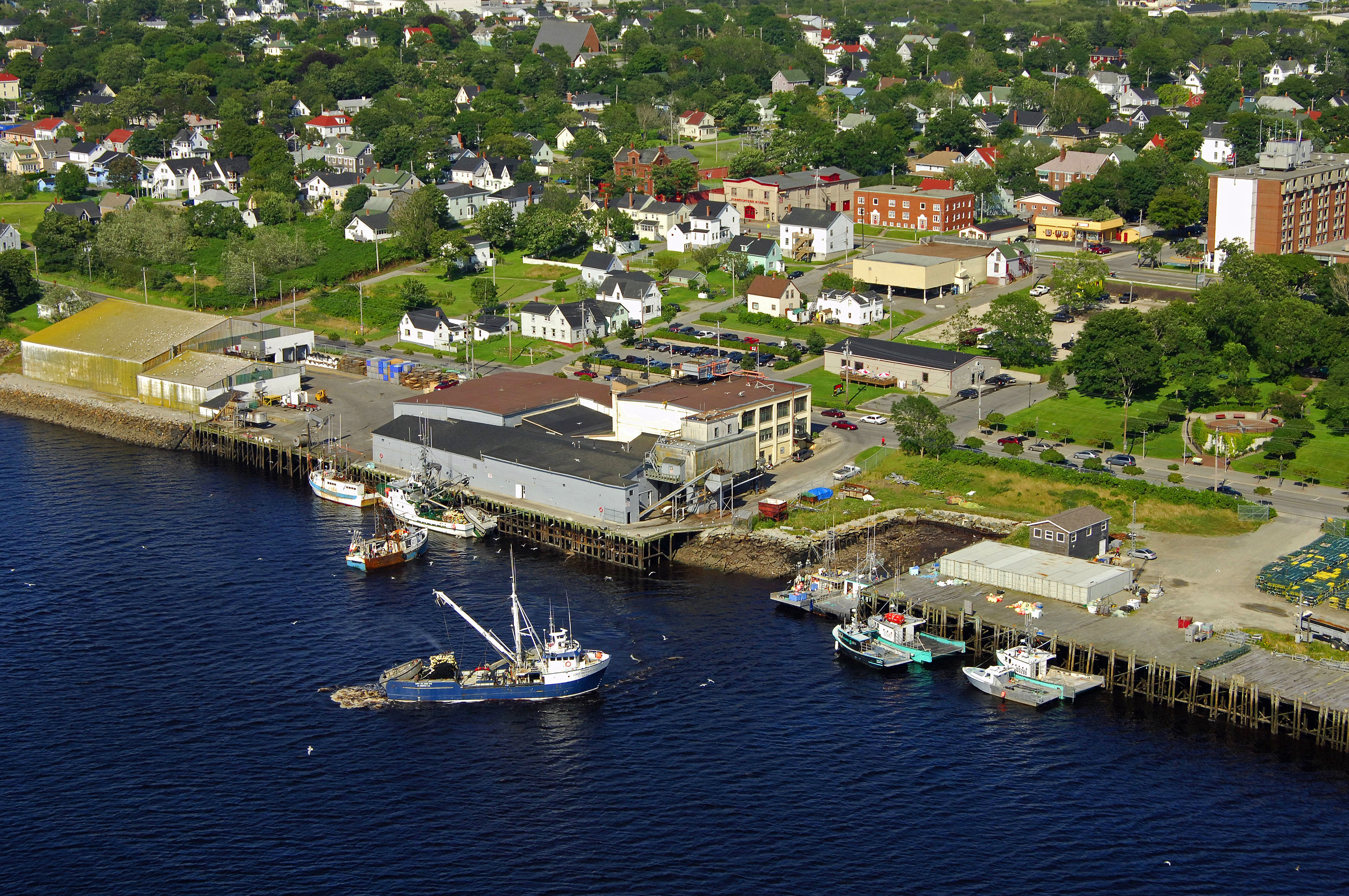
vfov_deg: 21.5
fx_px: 2358
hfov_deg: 31.9
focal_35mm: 63
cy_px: 448
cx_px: 674
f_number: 8
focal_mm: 42
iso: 400
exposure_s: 1/1000
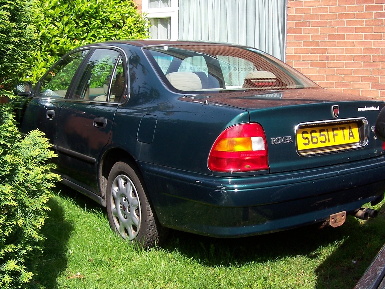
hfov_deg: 39.5
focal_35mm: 48
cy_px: 148
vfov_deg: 30.3
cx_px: 225
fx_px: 534
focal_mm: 6.3
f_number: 2.8
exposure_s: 1/500
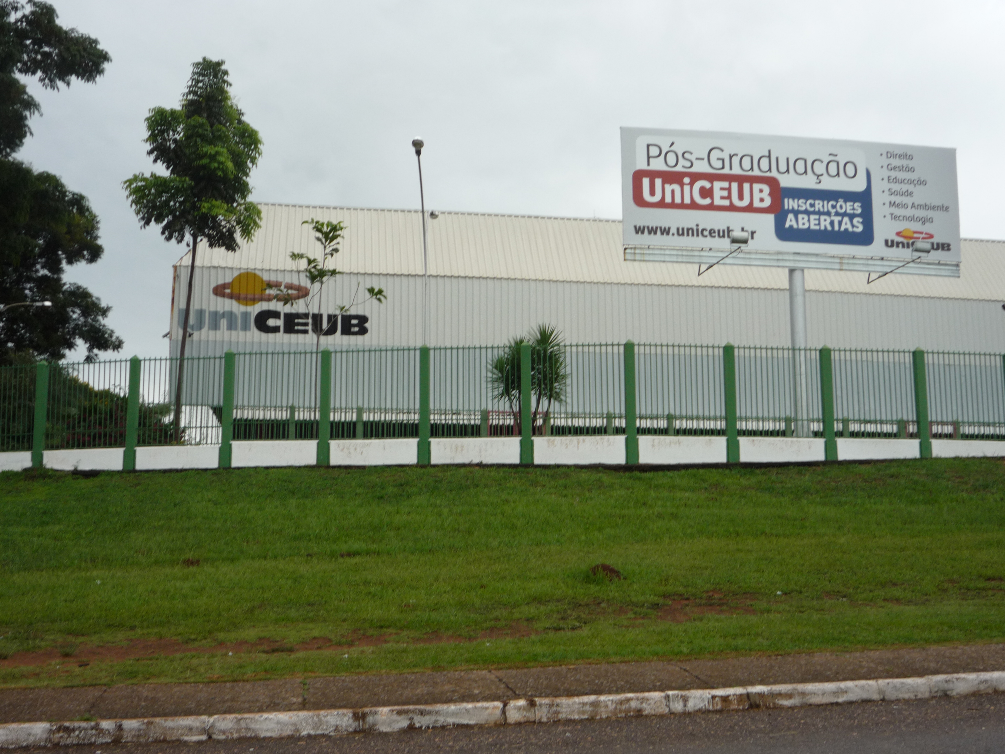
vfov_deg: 36.0
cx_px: 502
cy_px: 377
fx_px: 1161
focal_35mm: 40
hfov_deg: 46.8
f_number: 4.3
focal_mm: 7
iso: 100
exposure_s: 1/50
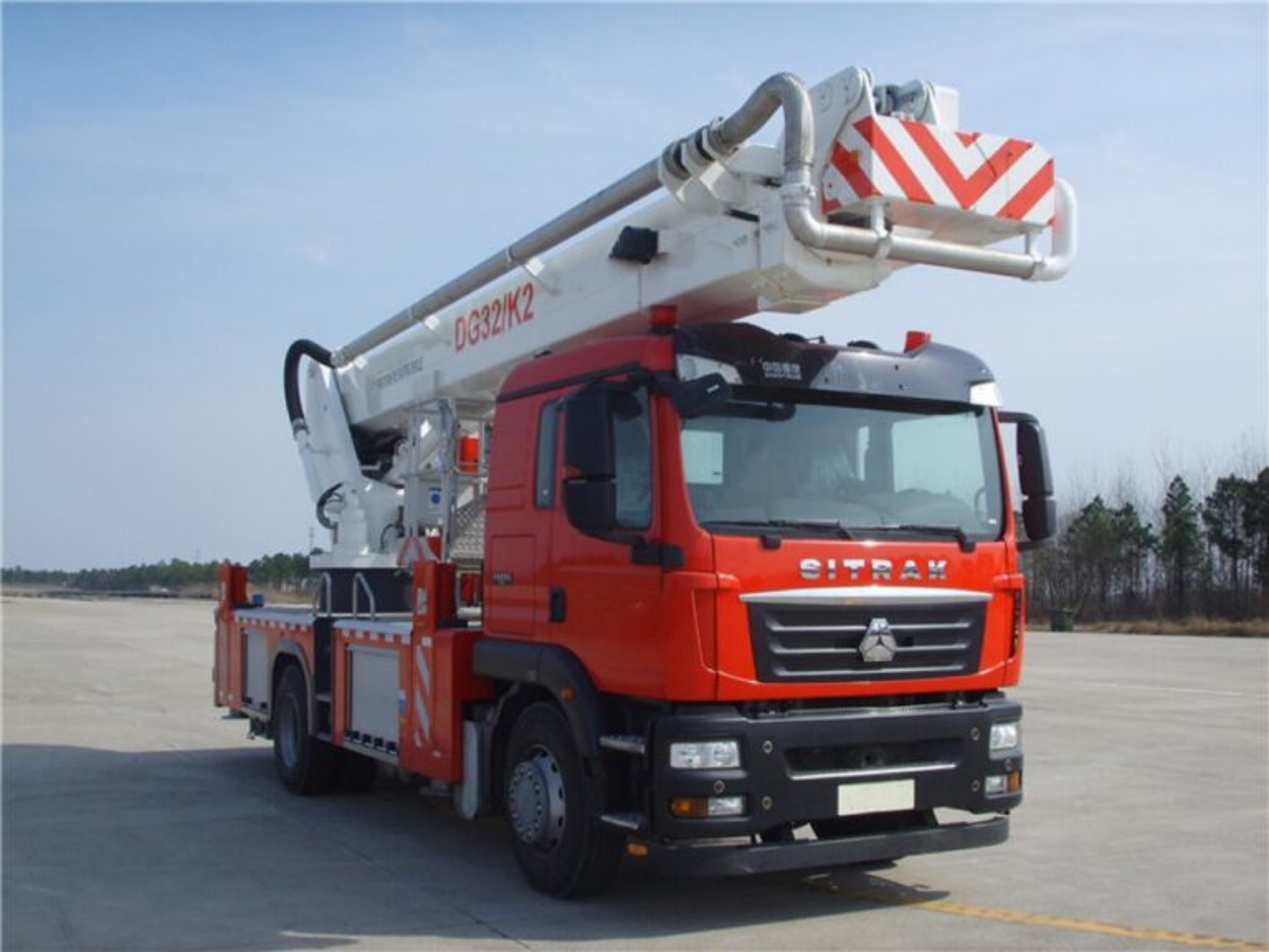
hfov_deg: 47.9
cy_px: 476
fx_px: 1430
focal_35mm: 39
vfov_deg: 36.8
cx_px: 634
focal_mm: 6.6
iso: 50
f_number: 6.3
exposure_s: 1/350
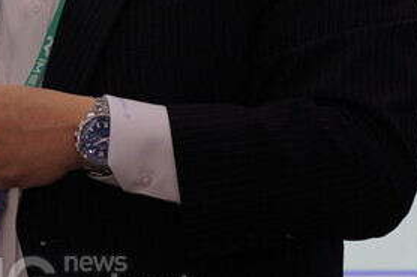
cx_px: 4
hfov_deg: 2.7
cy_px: -135
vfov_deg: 1.8
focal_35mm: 756
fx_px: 8751
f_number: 4
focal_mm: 146
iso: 500
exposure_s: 1/160
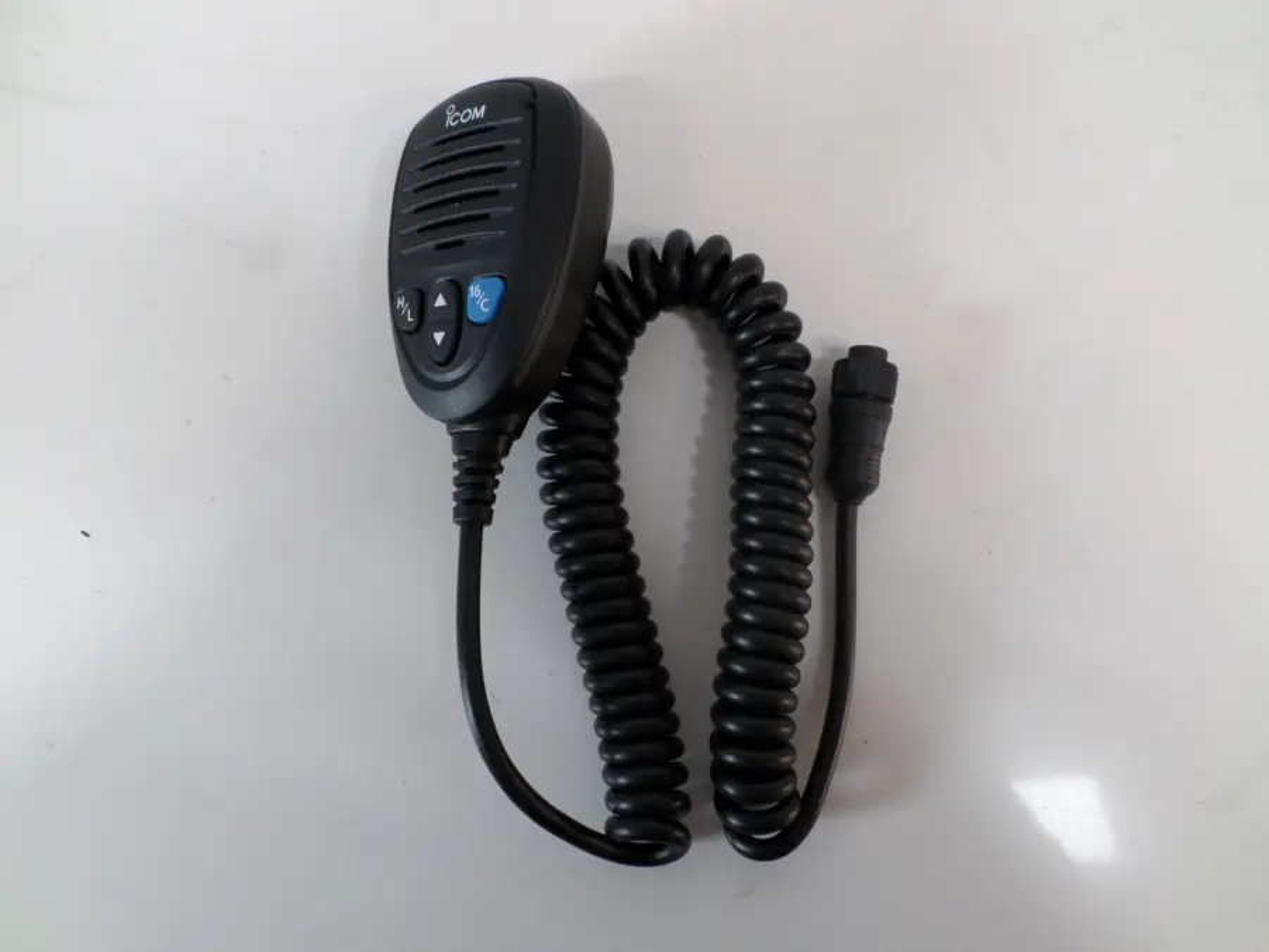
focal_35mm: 25
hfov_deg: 69.4
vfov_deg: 54.9
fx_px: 917
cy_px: 476
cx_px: 634
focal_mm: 4.5
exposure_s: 1/45
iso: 80
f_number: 2.5
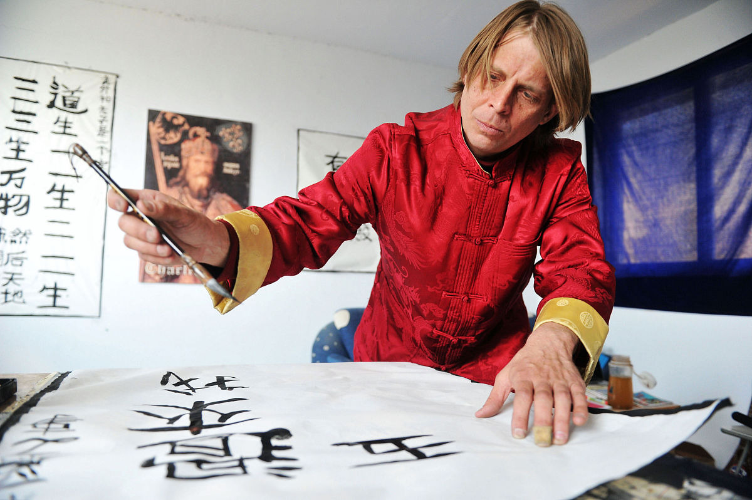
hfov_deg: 73.8
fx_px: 501
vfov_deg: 53.1
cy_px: 250
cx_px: 376
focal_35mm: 24
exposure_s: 1/800
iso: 1800
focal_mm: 24
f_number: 3.2
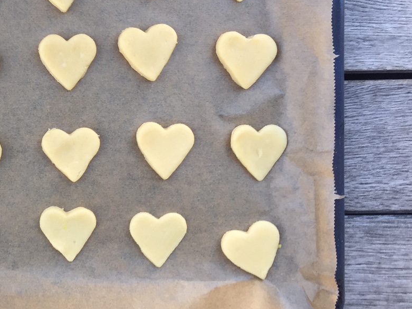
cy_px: 81
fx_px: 726
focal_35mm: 61
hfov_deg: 29.6
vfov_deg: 23.8
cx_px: -1
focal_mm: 4.15
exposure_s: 1/50
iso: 32
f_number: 2.2
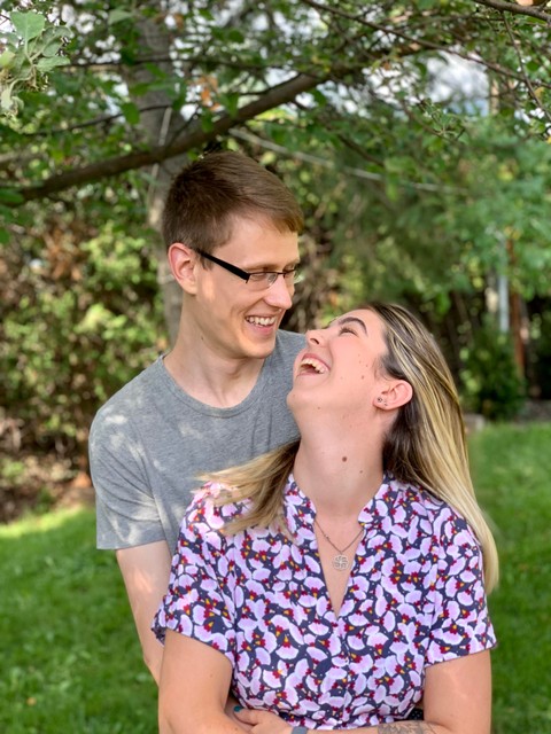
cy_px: 367
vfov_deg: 36.8
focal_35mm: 52
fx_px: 1104
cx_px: 276
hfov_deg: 28.0
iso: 32
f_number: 2.4
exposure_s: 1/122
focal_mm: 6
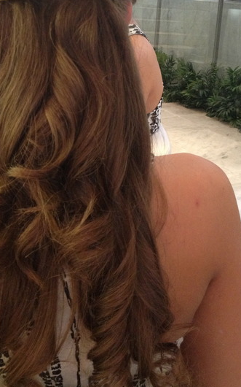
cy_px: 128
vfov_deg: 35.9
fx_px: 589
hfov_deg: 22.9
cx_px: 61
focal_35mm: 56
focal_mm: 4.28
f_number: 2.4
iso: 250
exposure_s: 1/20
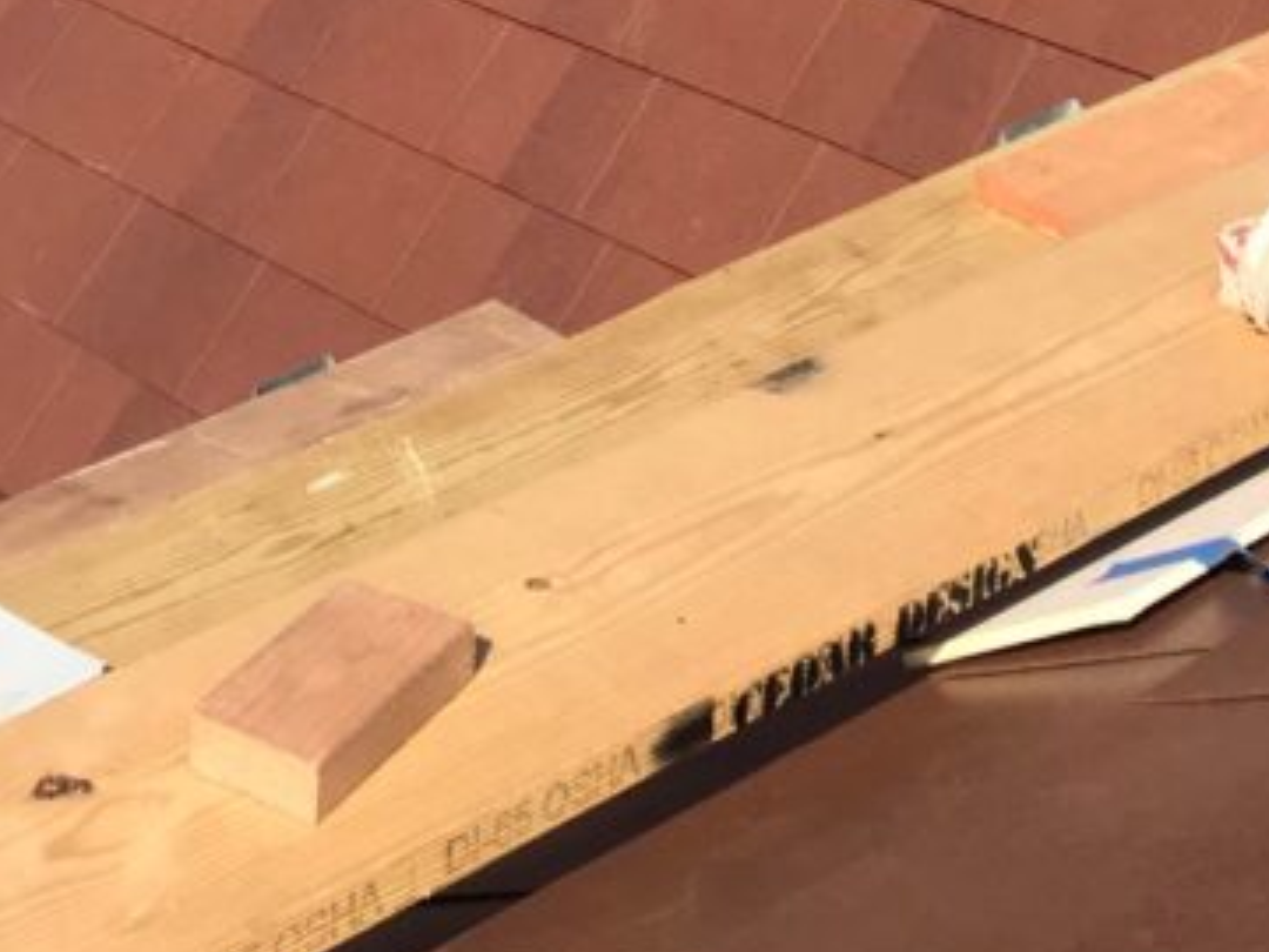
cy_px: -444
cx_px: 705
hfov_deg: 21.5
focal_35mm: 91
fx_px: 3336
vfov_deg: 15.1
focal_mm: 3.99
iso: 20
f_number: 1.8
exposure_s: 1/2660
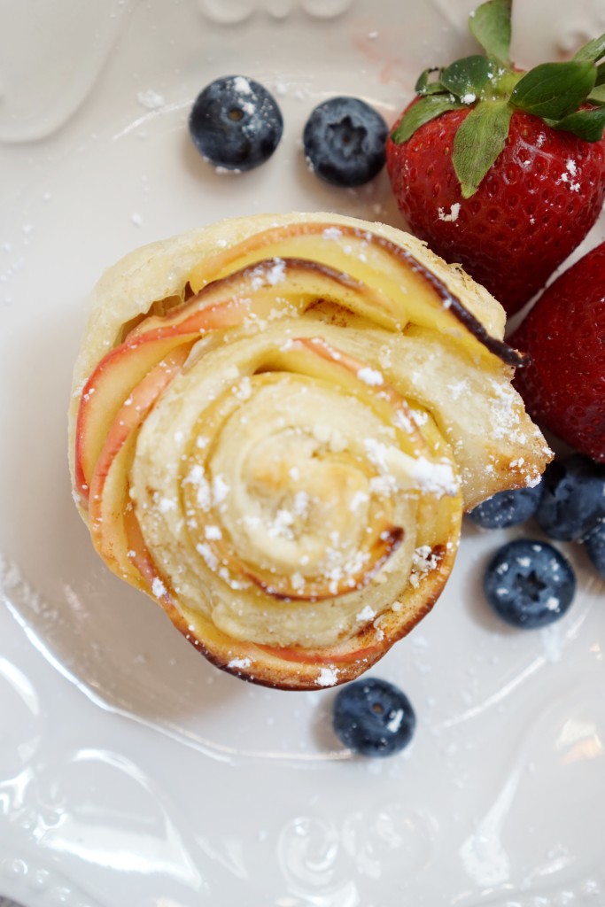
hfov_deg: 25.8
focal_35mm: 52
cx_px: 302
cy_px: 454
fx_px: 1323
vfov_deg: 37.8
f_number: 4
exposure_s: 1/60
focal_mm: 35
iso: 500
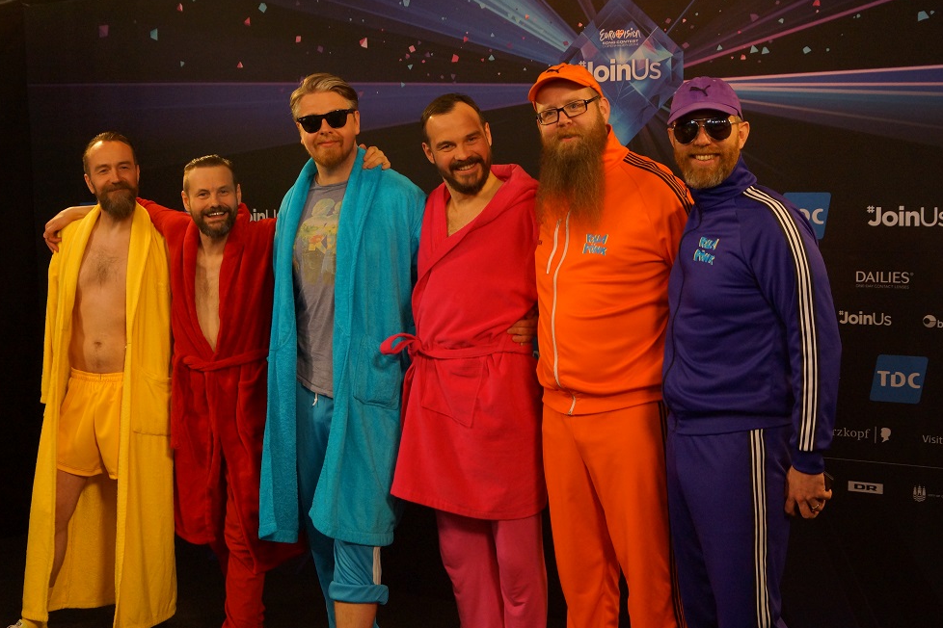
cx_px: 472
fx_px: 1205
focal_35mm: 46
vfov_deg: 29.2
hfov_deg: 42.7
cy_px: 316
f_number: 4
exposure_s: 1/160
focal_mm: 30
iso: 1250
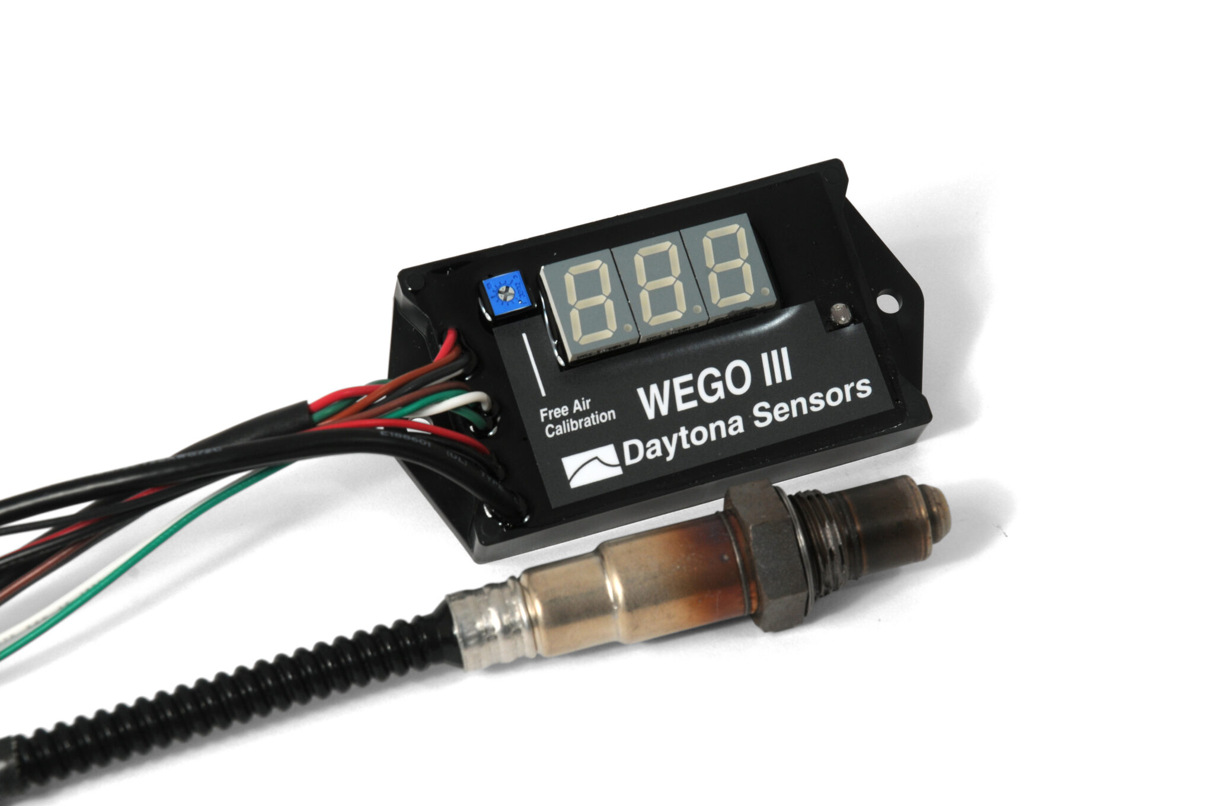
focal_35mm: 98
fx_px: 3284
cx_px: 607
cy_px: 403
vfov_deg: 14.0
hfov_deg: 20.9
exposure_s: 1/60
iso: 200
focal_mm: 65
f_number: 13
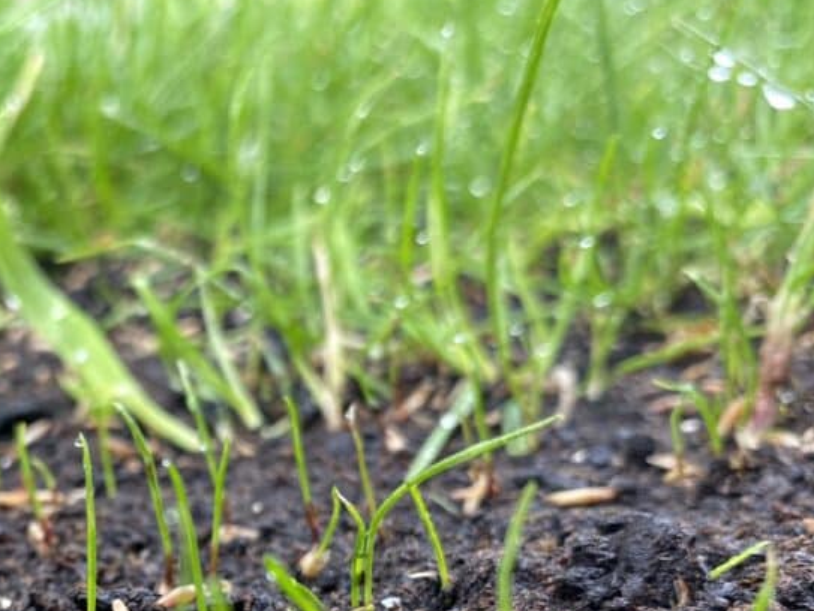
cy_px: 559
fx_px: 1153
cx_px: 144
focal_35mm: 49
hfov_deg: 37.3
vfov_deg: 28.5
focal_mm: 4.25
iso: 50
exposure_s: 1/121
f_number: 1.8
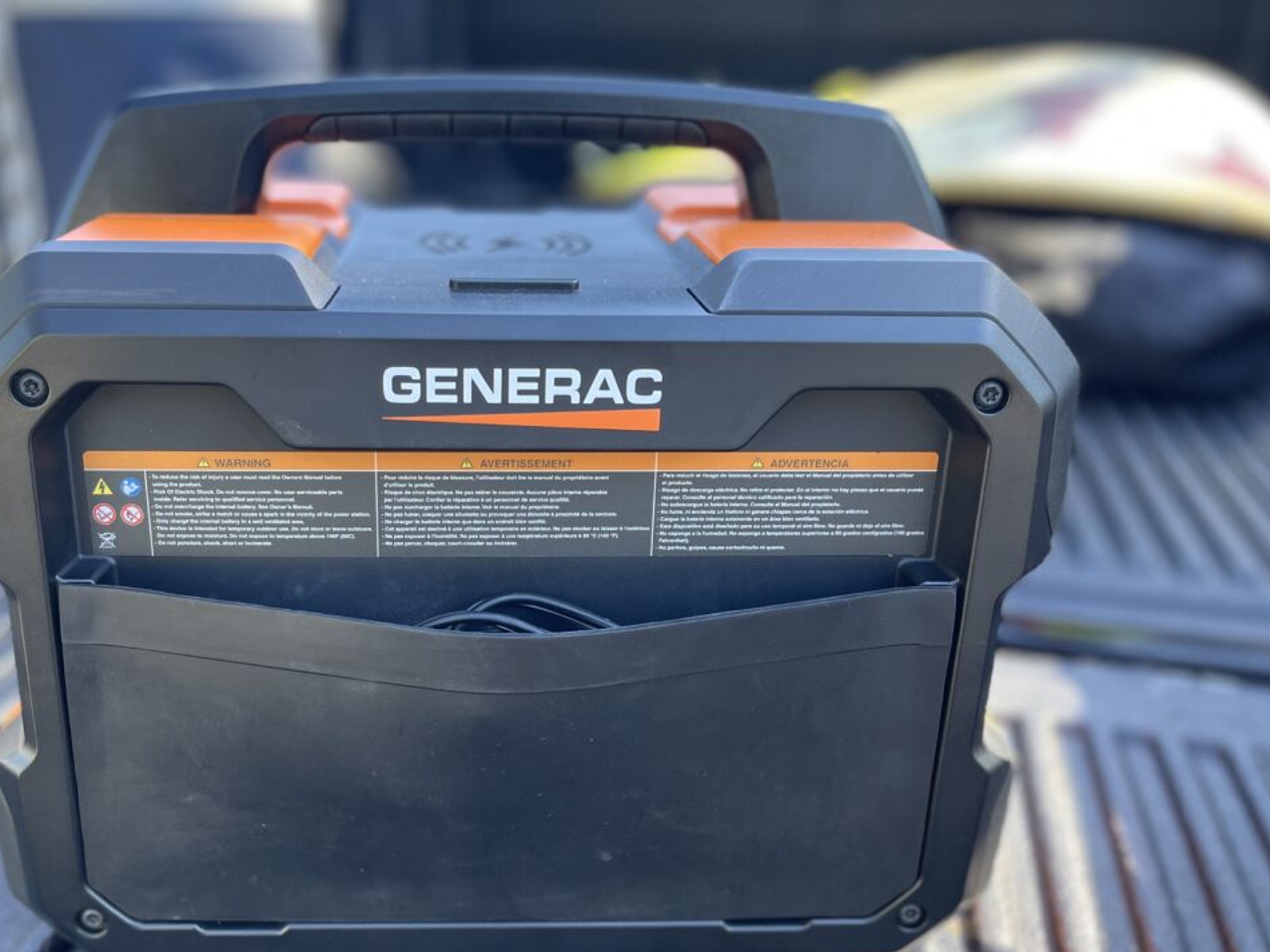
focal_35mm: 35
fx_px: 1284
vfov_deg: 40.6
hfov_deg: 52.2
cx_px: 495
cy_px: 531
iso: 50
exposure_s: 1/121
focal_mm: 5.1
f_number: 1.6
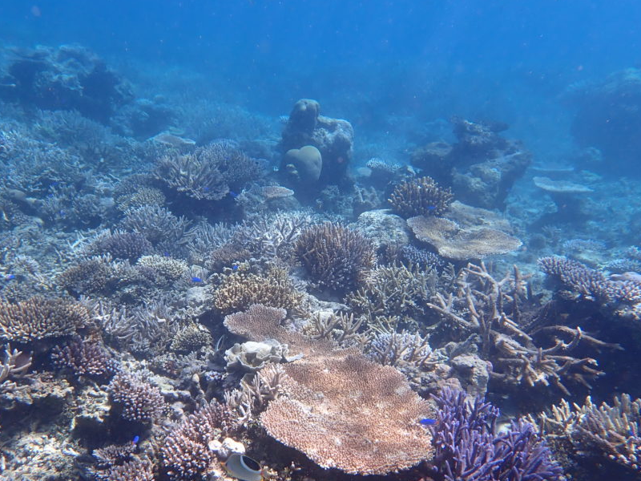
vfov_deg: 43.8
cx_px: 285
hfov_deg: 56.7
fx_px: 593
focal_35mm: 32
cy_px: 303
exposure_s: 1/640
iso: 100
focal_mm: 4.5
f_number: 2.8
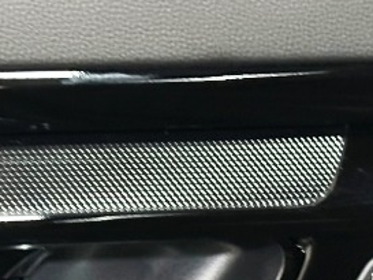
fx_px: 1940
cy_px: 473
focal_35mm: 180
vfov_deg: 8.0
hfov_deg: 10.9
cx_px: 83
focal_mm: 6.86
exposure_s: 1/30
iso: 640
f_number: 1.78
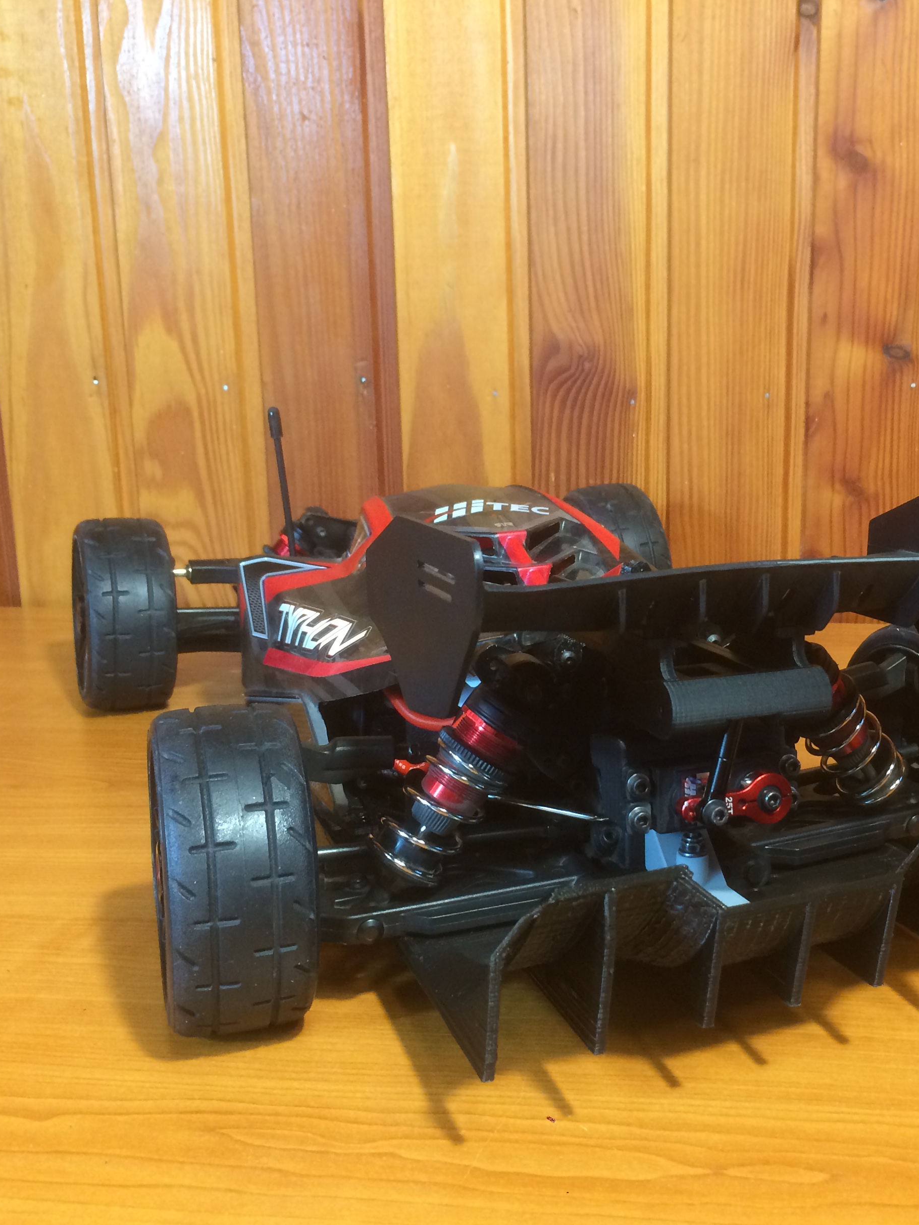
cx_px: 634
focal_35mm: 39
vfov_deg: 47.9
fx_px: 1381
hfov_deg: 36.3
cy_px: 610
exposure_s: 1/33
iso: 200
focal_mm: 4.15
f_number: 2.2
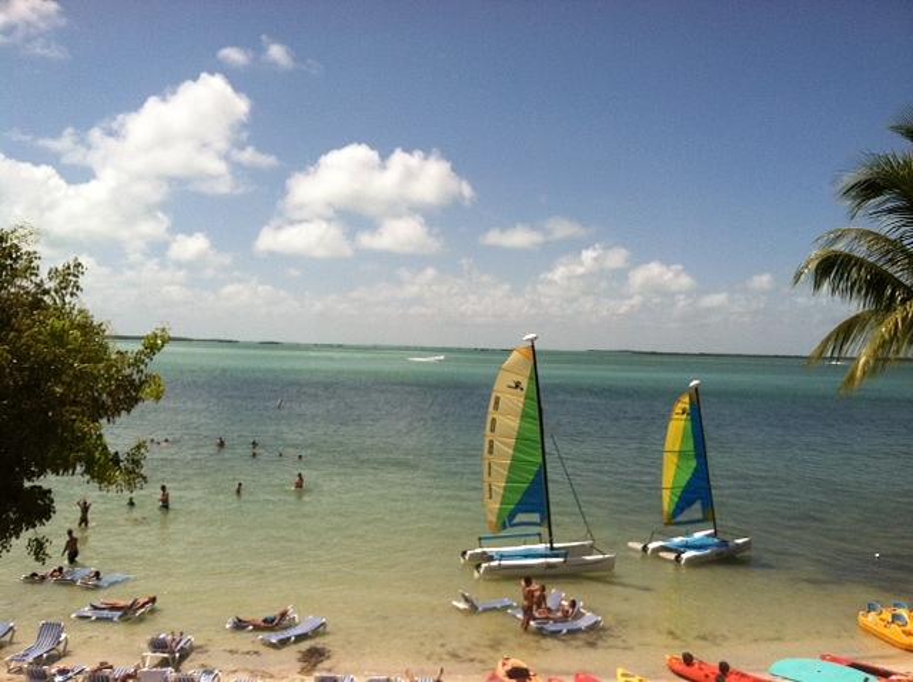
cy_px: 341
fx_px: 922
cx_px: 456
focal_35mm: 35
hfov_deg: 52.7
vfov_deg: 40.6
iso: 80
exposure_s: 1/3000
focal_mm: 3.85
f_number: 2.8
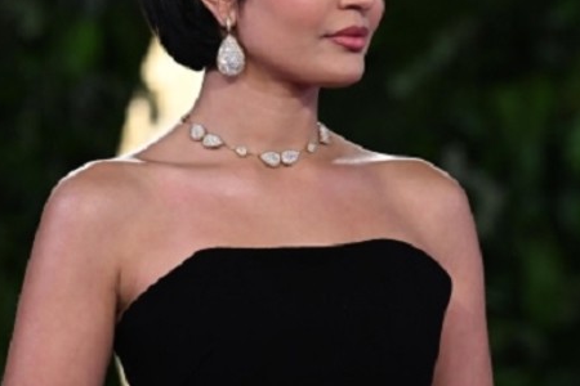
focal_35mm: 504
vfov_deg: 2.7
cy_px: 317
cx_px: 343
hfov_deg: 4.1
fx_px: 8119
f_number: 3.5
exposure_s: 1/160
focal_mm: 165
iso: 800
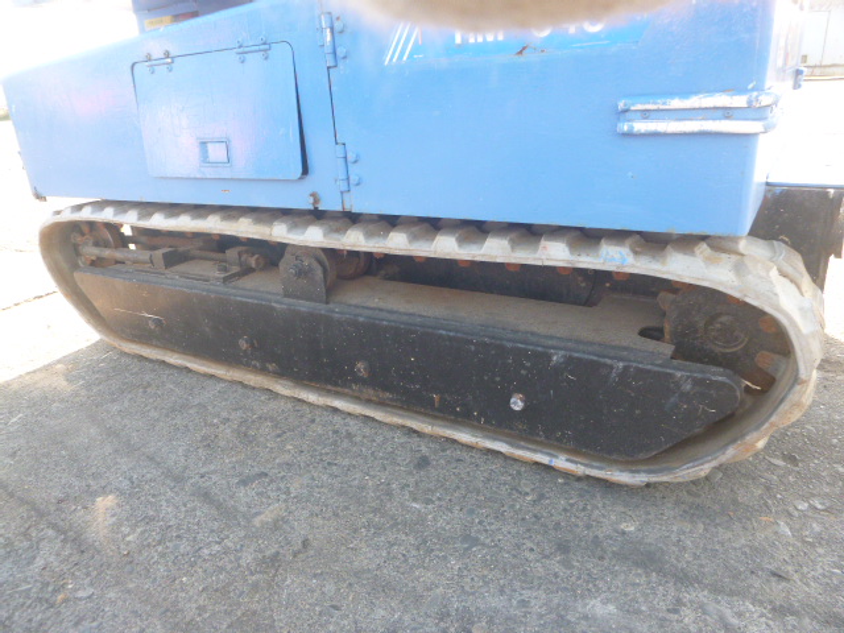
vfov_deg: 54.9
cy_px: 316
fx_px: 610
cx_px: 422
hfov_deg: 69.4
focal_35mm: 25
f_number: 3.9
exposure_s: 1/60
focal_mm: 4.5
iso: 160
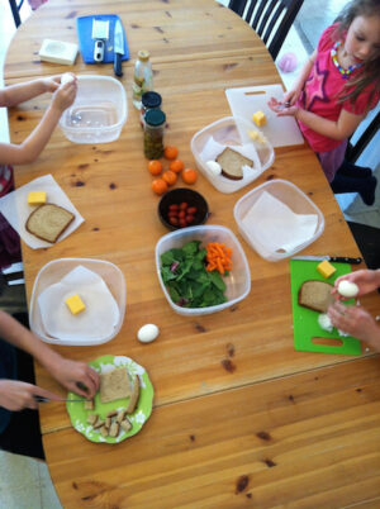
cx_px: 190
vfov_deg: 52.7
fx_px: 514
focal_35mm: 35
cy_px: 254
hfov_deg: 40.6
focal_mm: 3.85
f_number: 2.8
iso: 125
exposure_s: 1/15
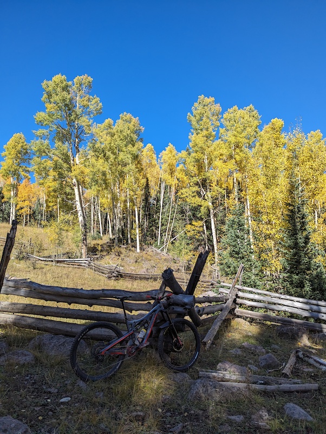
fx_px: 301
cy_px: 217
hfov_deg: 56.9
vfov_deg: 71.5
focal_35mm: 24
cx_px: 163
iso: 42
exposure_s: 1/1217
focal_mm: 6.81
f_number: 1.85
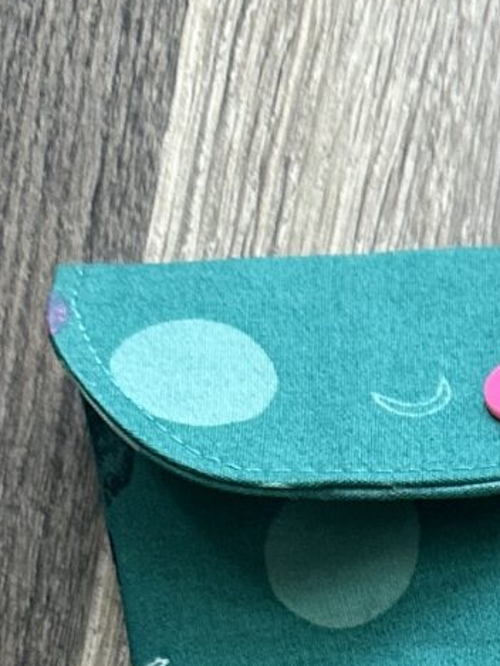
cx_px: 876
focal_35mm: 131
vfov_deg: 13.2
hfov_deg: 10.7
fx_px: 2522
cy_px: 1278
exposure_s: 1/60
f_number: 1.78
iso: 250
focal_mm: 6.86
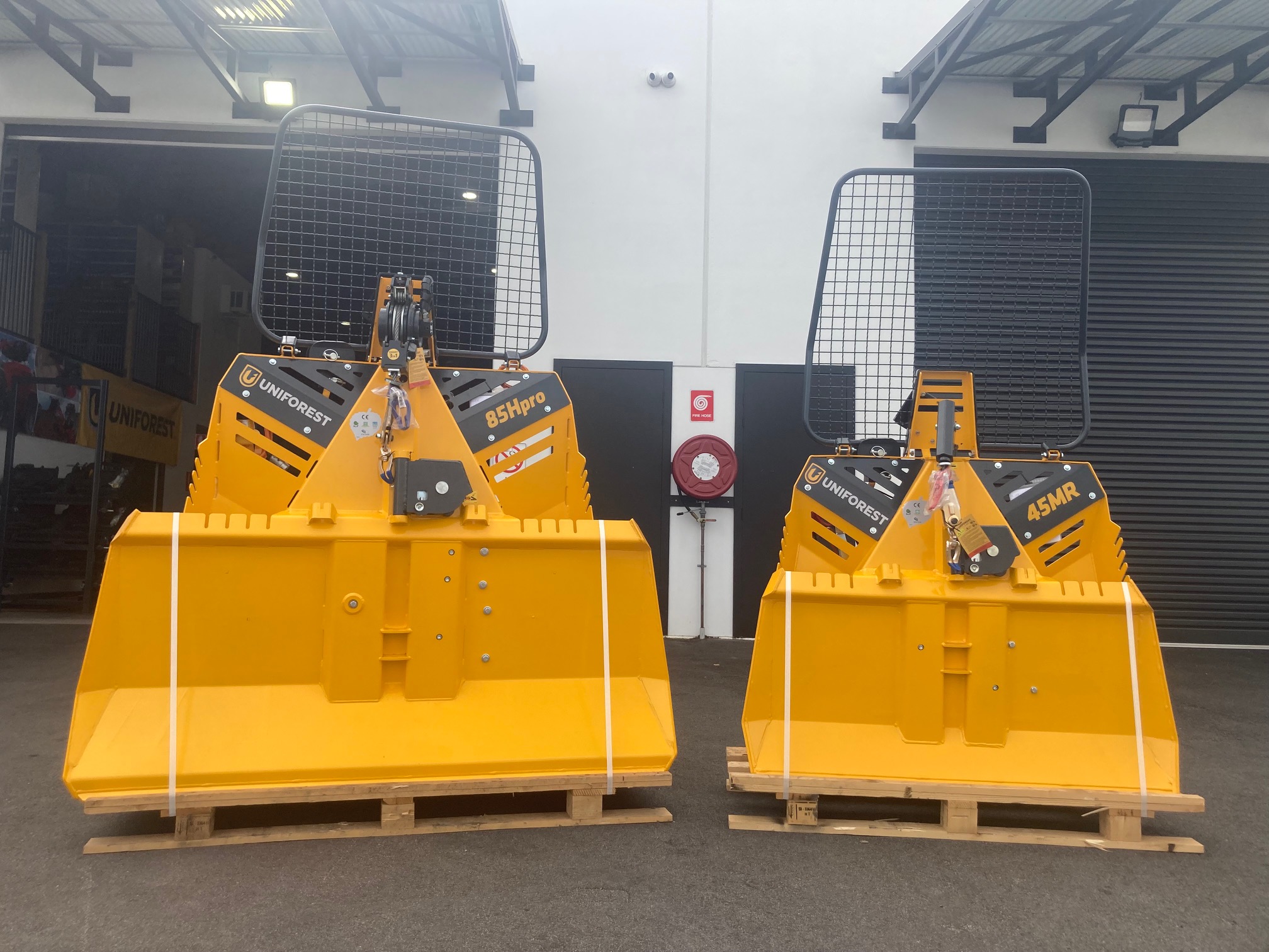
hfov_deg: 63.4
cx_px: 634
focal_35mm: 28
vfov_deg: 49.7
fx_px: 1026
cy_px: 476
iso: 20
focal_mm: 3.99
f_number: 1.8
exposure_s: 1/1263
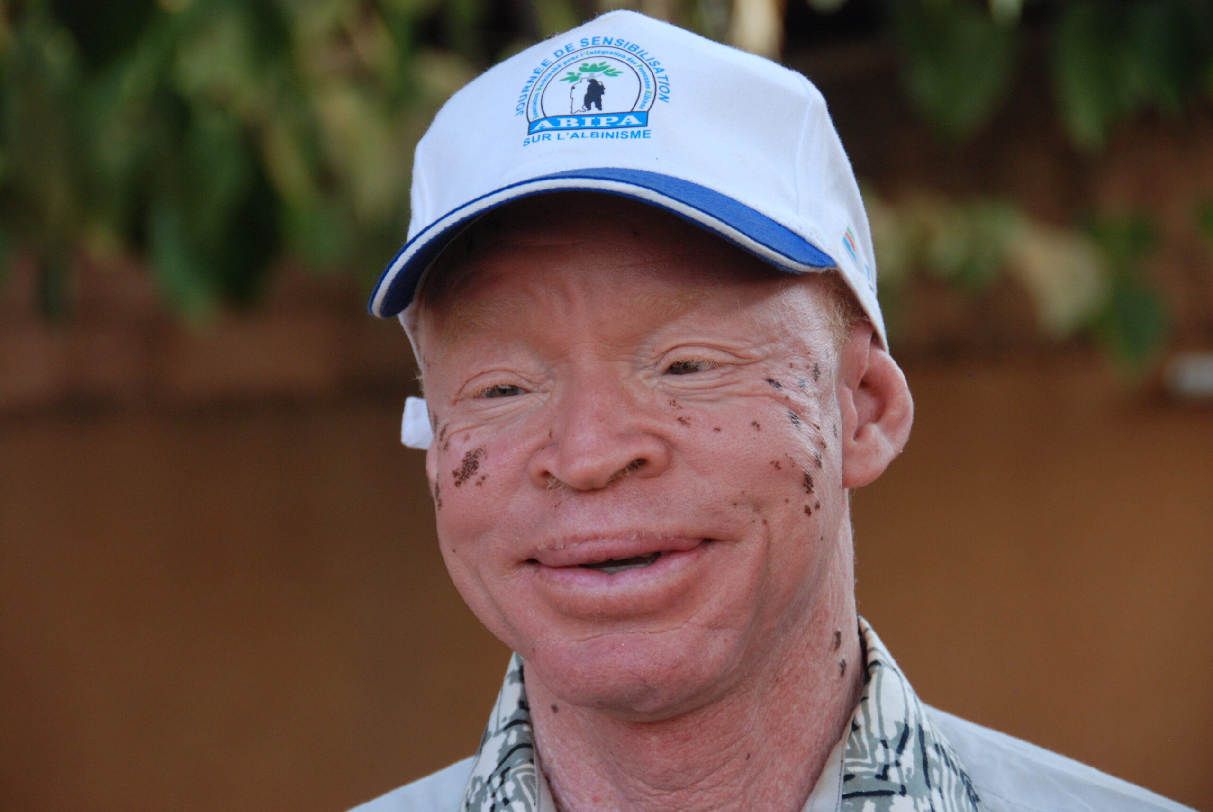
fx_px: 4807
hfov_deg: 14.4
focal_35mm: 142
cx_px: 606
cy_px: 406
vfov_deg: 9.7
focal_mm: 95
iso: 400
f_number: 5.3
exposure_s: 1/80
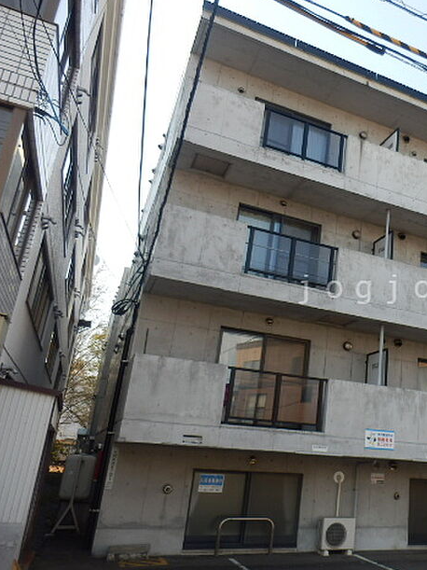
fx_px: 543
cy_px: 289
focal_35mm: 33
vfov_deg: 55.4
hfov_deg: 39.9
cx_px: 382
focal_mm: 4.2
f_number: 3
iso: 80
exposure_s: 1/320
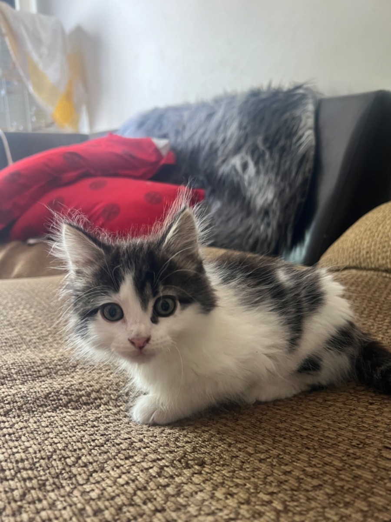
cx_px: 196
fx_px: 392
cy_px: 261
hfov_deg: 53.1
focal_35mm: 26
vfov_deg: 67.3
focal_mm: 5.7
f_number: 1.5
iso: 250
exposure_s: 1/60
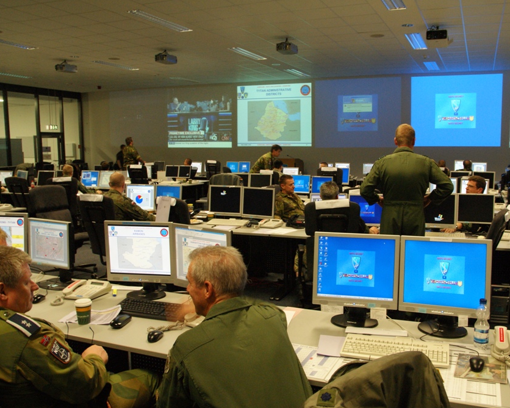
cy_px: 202
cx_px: 306
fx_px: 468
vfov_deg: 47.1
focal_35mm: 31
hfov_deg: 56.7
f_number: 6.3
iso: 800
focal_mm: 18
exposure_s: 1/20
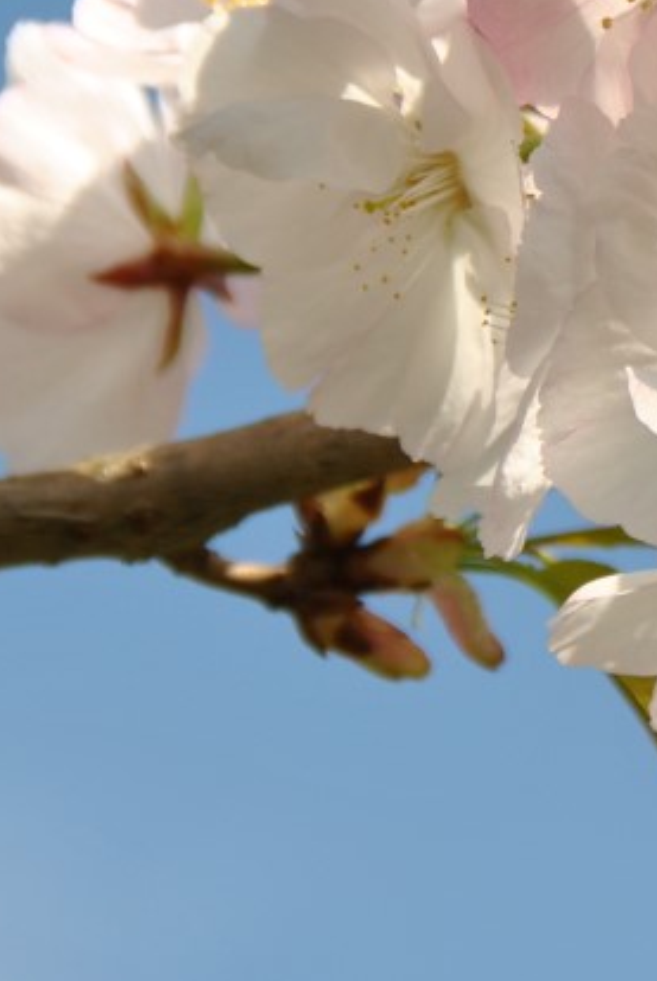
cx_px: 889
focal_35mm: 468
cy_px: 193
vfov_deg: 4.4
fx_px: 12778
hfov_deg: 2.9
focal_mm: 80
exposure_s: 1/400
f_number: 6.3
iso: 100
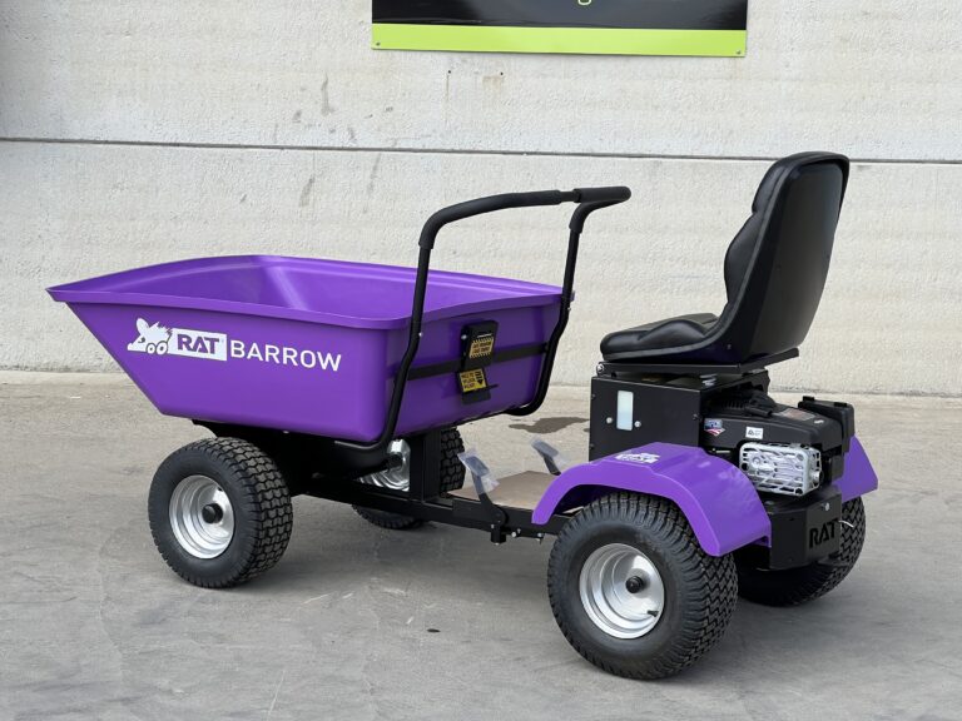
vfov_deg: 19.1
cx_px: 481
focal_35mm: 77
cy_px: 360
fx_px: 2140
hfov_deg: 25.3
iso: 32
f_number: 2.8
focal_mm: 9
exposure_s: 1/391
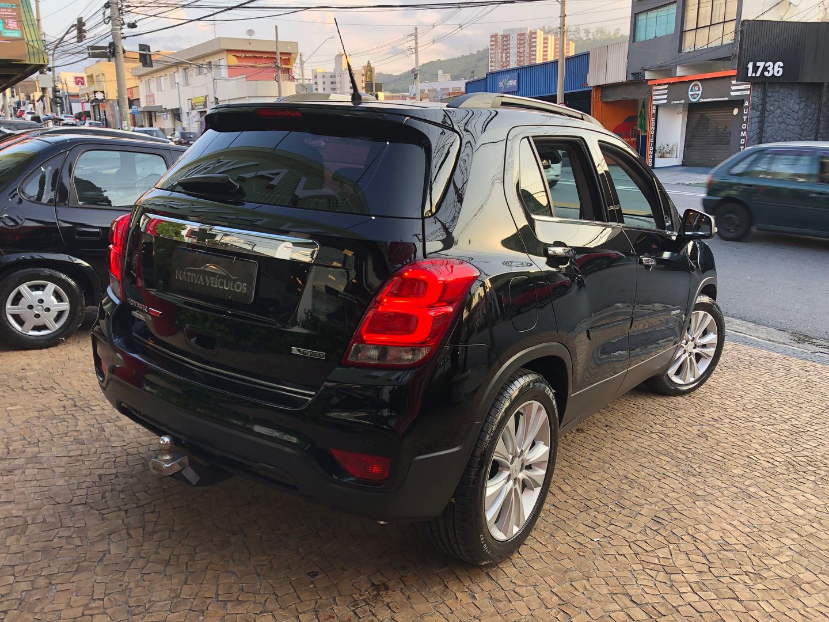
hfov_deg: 63.4
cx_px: 414
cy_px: 311
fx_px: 671
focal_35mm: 28
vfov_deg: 49.7
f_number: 1.8
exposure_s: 1/120
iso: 25
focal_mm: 4
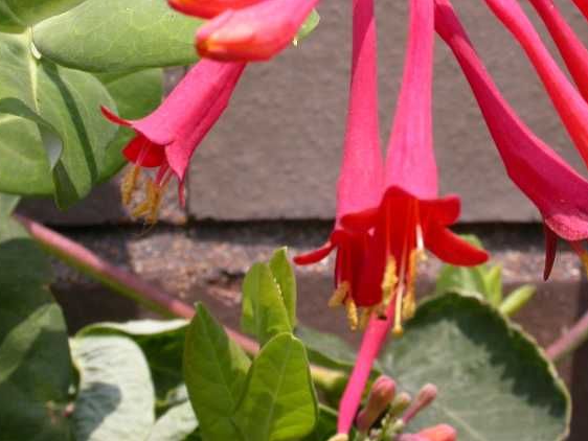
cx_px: 319
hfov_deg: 17.7
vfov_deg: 13.3
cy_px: 129
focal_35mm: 111
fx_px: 1886
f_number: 7.9
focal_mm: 16.2
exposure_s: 1/250
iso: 100
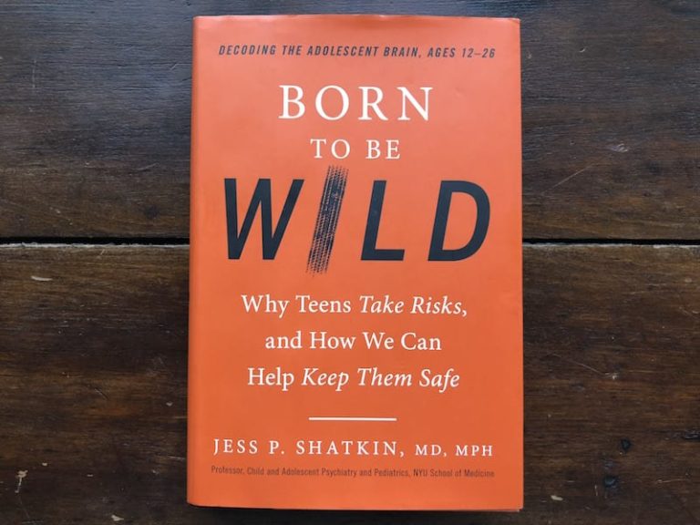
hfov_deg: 63.4
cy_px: 262
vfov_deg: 49.7
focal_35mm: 28
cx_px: 350
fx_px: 566
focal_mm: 4
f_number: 1.8
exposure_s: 1/15
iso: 50
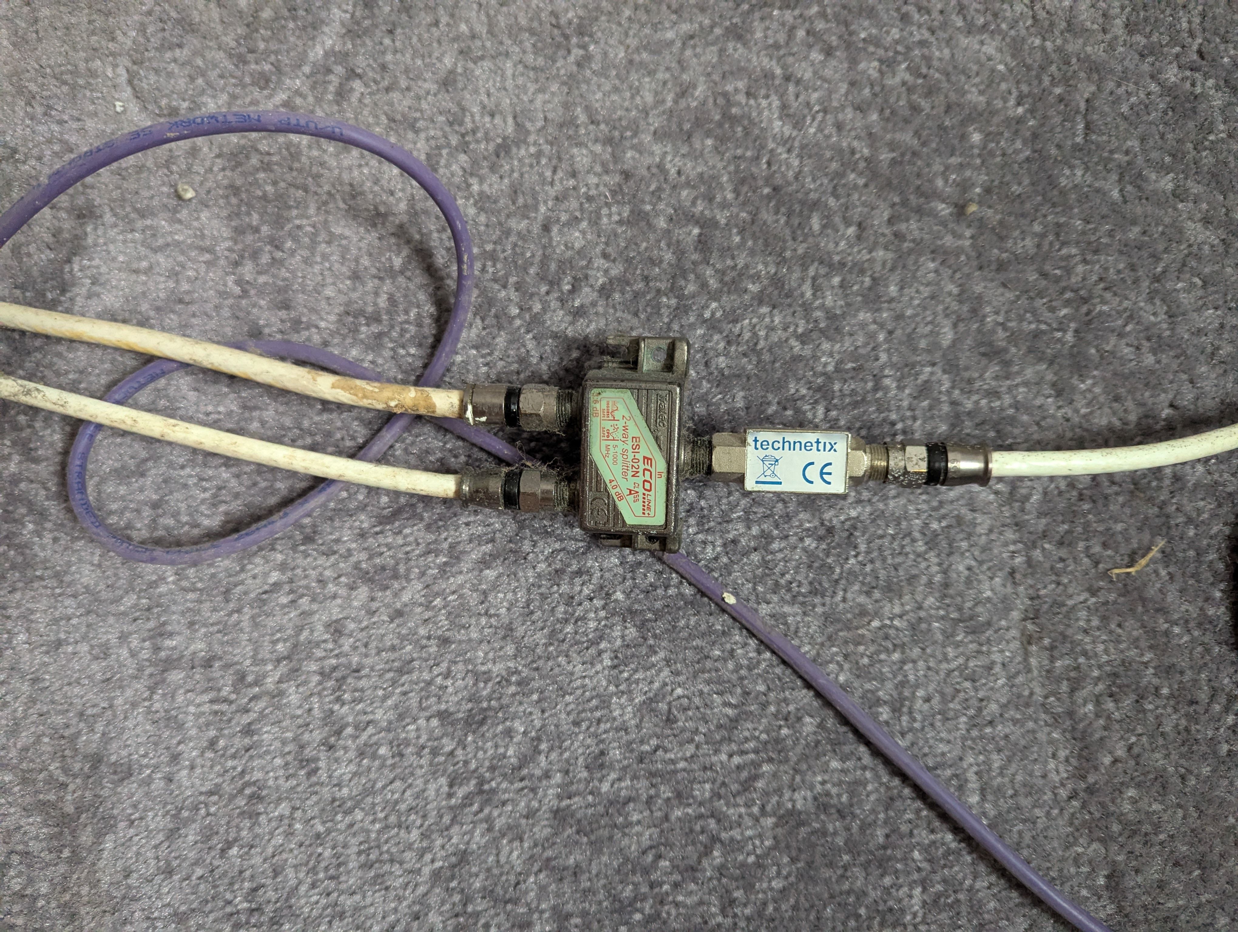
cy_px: 466
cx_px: 619
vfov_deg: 56.9
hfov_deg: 71.5
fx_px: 860
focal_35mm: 24
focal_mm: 6.81
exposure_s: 1/293
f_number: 1.85
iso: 1315
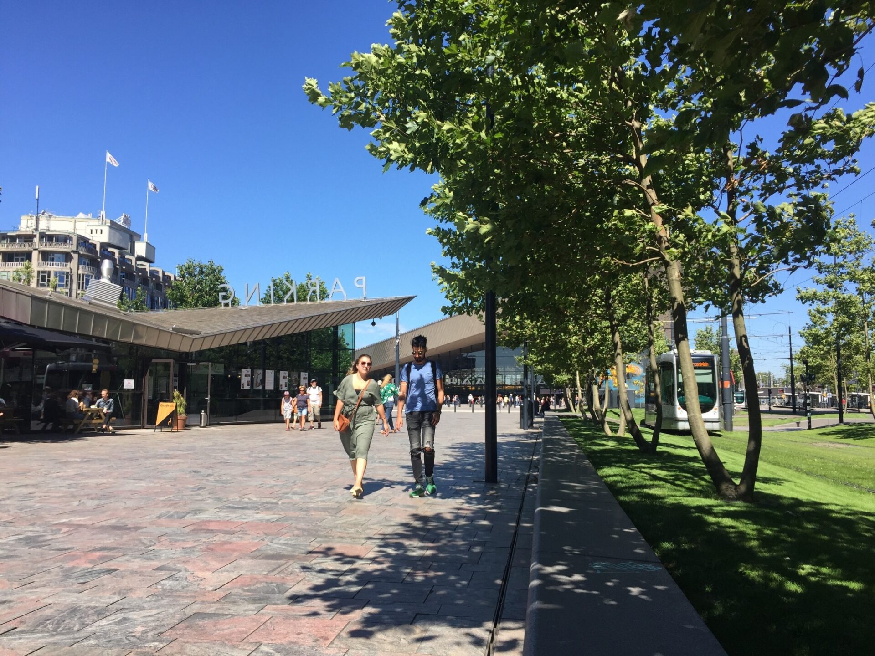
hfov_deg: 61.7
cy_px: 328
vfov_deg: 48.2
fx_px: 733
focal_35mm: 29
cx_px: 438
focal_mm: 4.15
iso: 32
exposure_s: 1/1130
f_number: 2.2
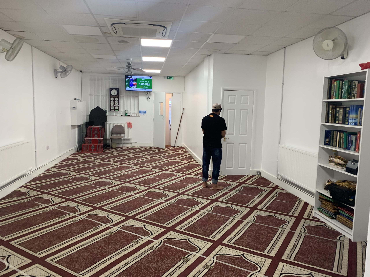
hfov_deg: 67.3
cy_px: 138
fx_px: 278
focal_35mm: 26
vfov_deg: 53.1
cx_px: 185
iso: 80
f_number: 1.8
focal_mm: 4.25
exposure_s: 1/50
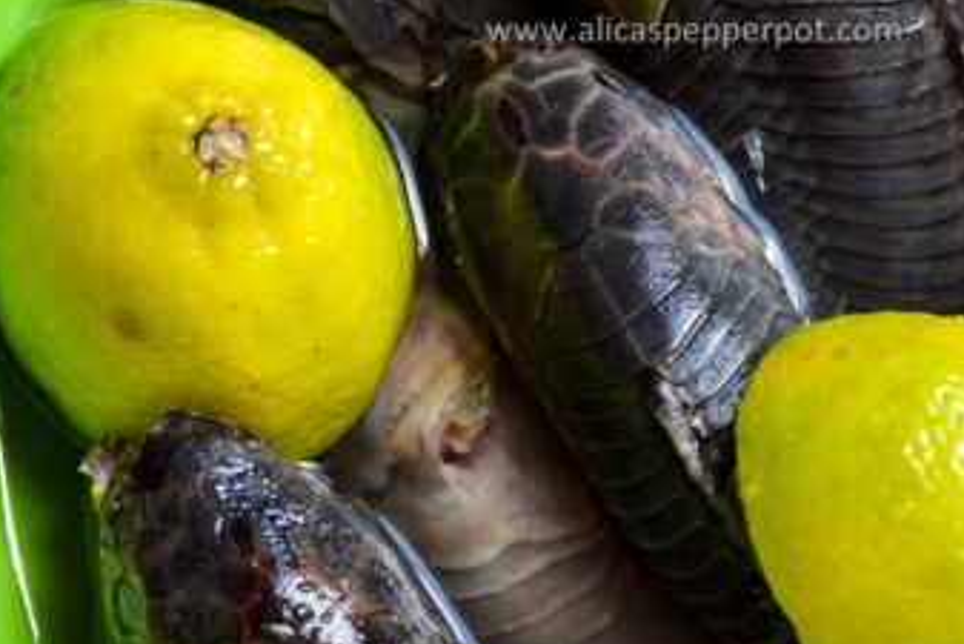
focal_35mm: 160
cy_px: 269
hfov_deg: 12.8
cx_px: 787
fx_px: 4286
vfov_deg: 8.6
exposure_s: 1/80
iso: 400
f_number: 4.5
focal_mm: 50
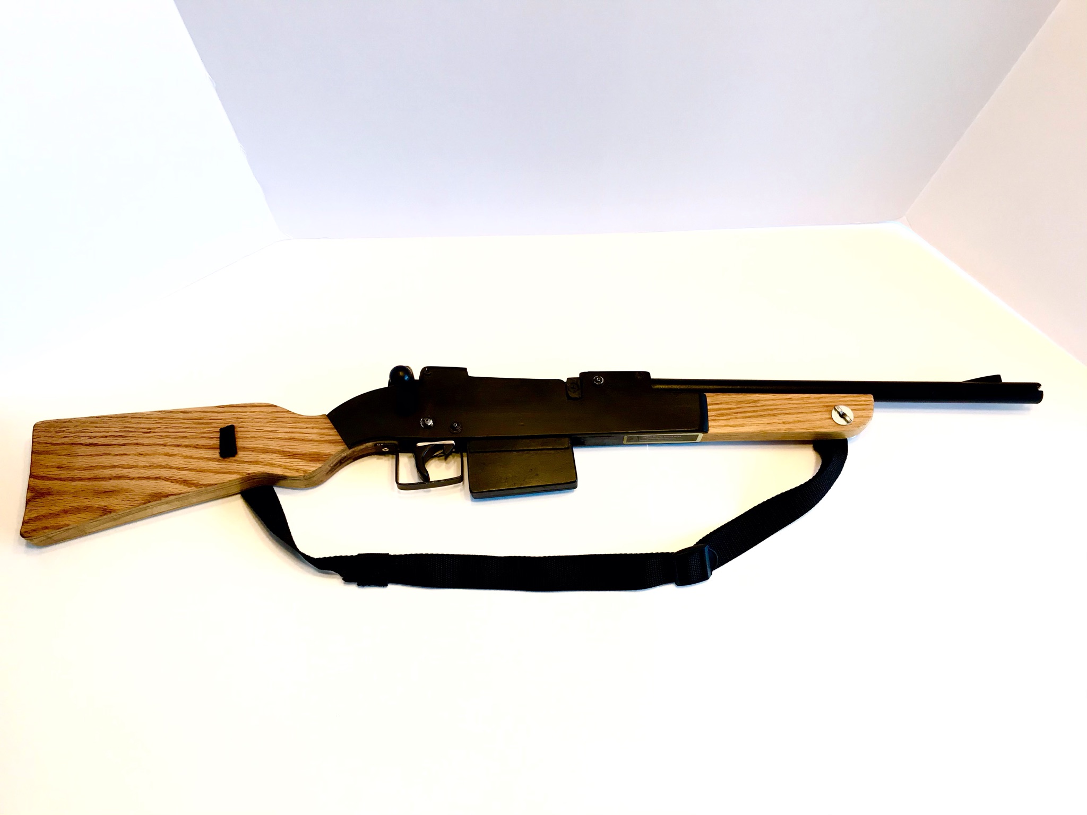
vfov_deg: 49.7
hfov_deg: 63.4
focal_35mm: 28
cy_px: 408
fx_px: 879
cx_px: 544
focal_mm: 3.99
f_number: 1.8
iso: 40
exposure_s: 1/120
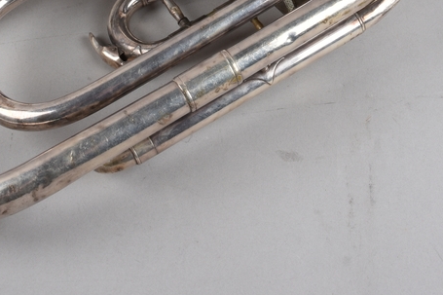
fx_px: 1169
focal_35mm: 95
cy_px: -93
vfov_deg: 13.8
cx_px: 200
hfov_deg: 21.5
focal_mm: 24
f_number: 13
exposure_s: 1/125
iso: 100
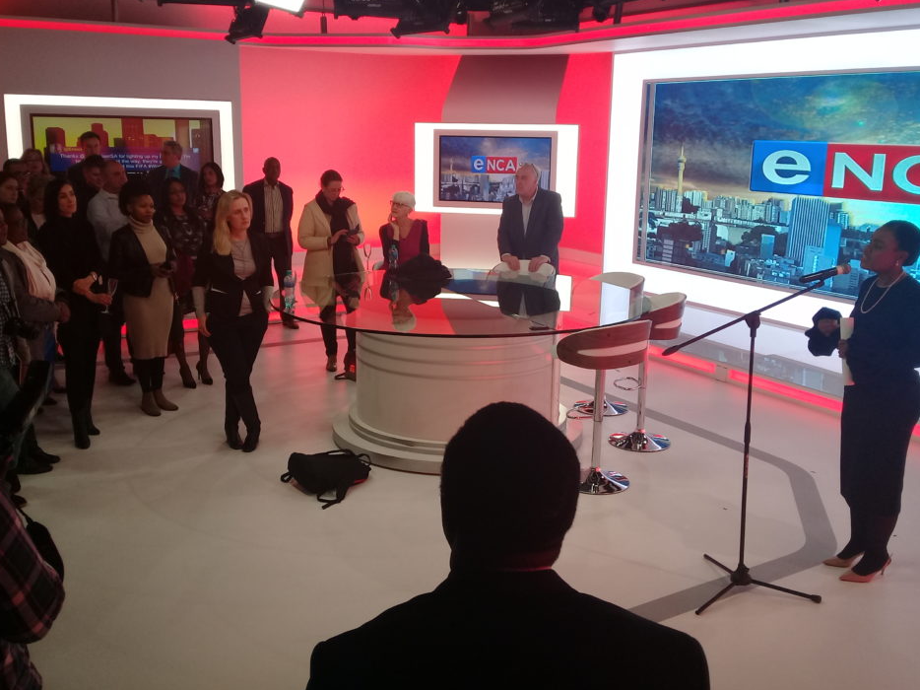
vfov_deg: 41.8
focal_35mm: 34
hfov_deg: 54.0
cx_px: 465
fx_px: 903
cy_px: 321
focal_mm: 3.3
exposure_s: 1/33
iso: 50
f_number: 2.2
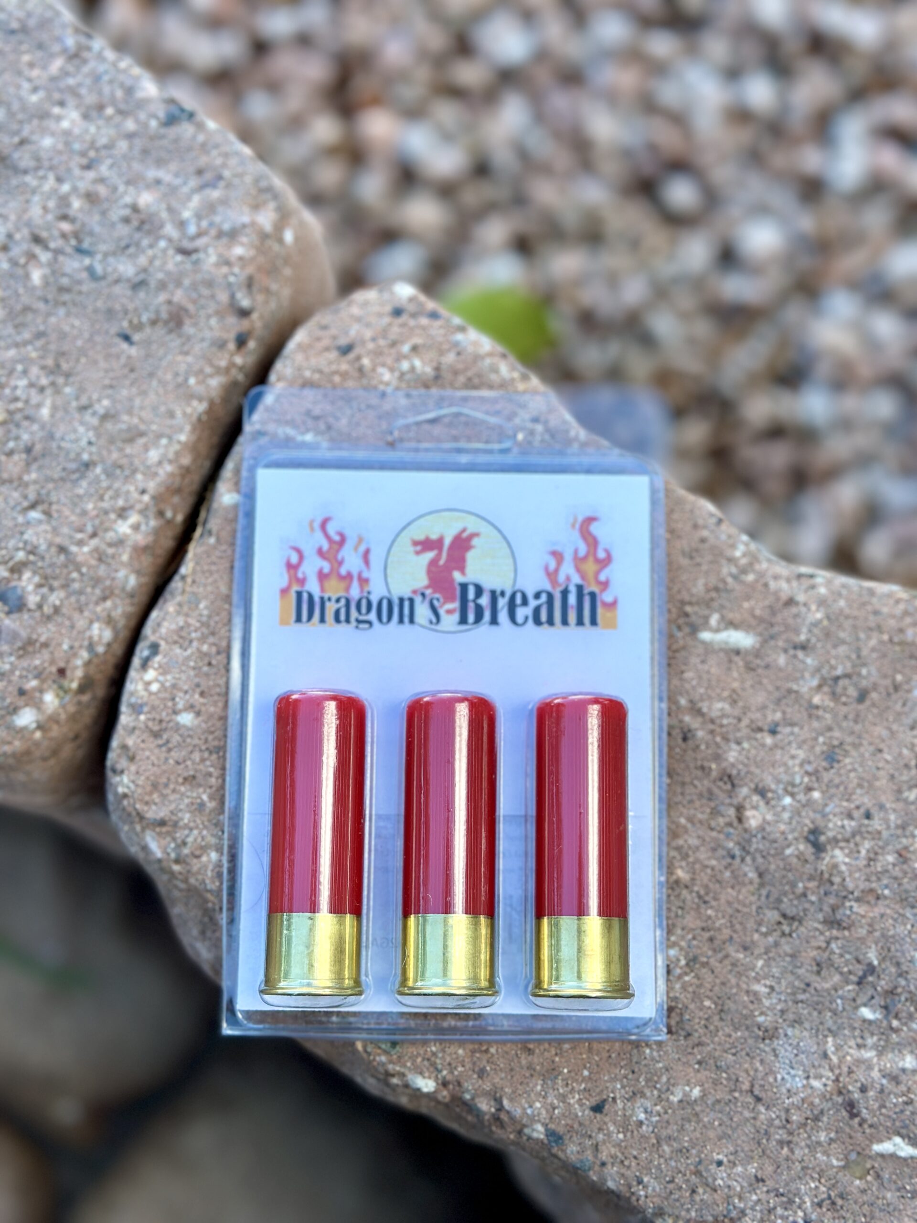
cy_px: 612
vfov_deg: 39.7
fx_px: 1695
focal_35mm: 48
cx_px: 458
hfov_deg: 30.3
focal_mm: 6.86
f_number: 1.78
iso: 80
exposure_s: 1/672
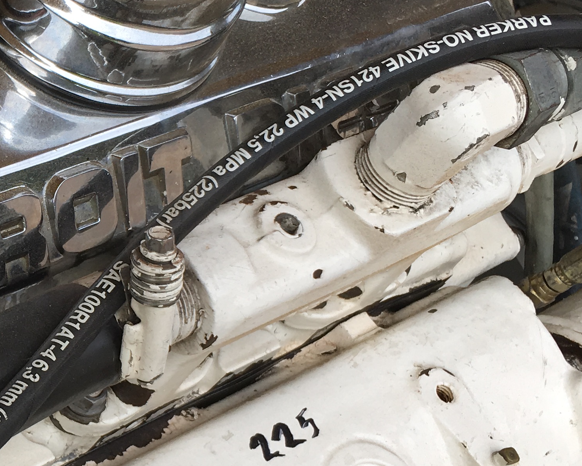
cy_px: 266
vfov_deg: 19.9
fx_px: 1326
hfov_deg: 23.3
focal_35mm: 77
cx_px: -52
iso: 25
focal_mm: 4.15
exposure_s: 1/493
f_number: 2.2
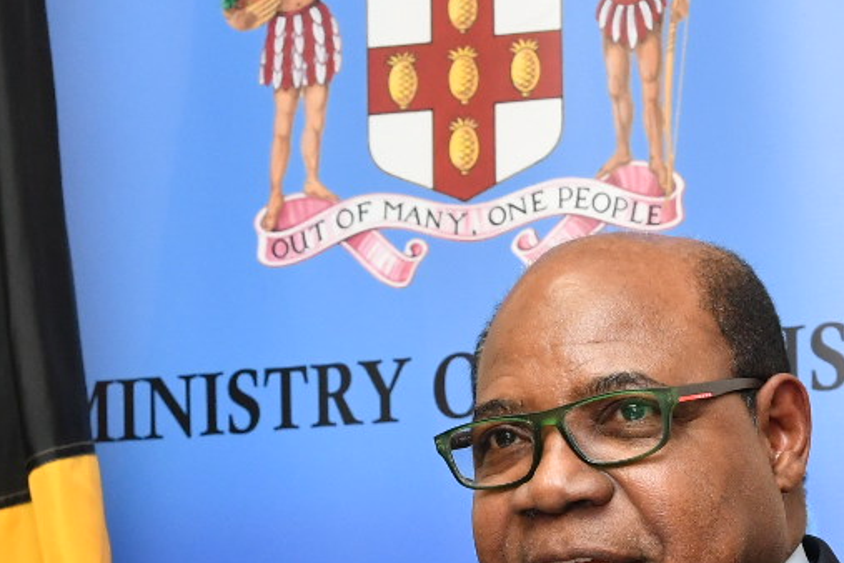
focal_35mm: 149
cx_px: 689
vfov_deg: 9.2
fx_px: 3484
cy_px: 615
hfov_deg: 13.7
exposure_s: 1/160
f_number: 6.3
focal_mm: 31
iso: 1250
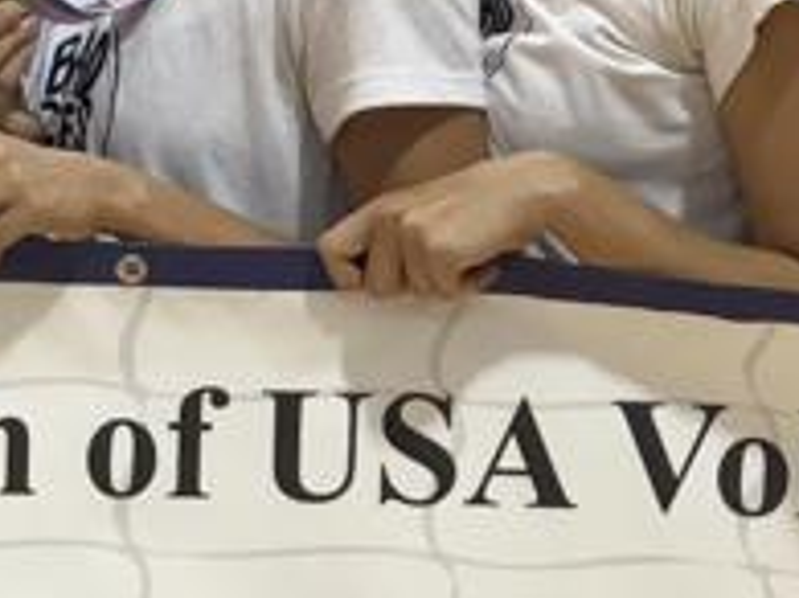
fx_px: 6297
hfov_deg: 7.2
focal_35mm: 273
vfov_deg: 5.4
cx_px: -78
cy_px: 405
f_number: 2.4
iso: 100
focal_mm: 6
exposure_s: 1/40
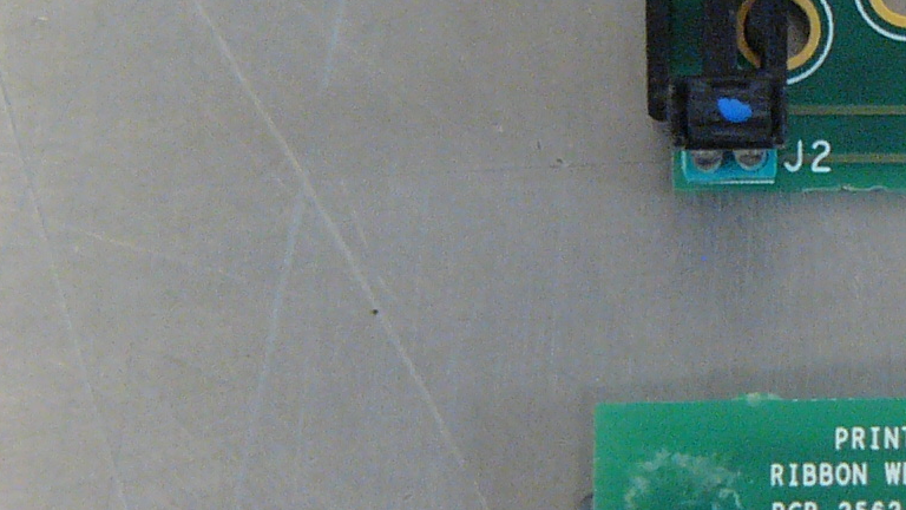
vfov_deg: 5.0
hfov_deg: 8.9
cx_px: 927
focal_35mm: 242
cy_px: 251
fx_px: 5814
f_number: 2.8
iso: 200
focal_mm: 12.3
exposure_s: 1/30
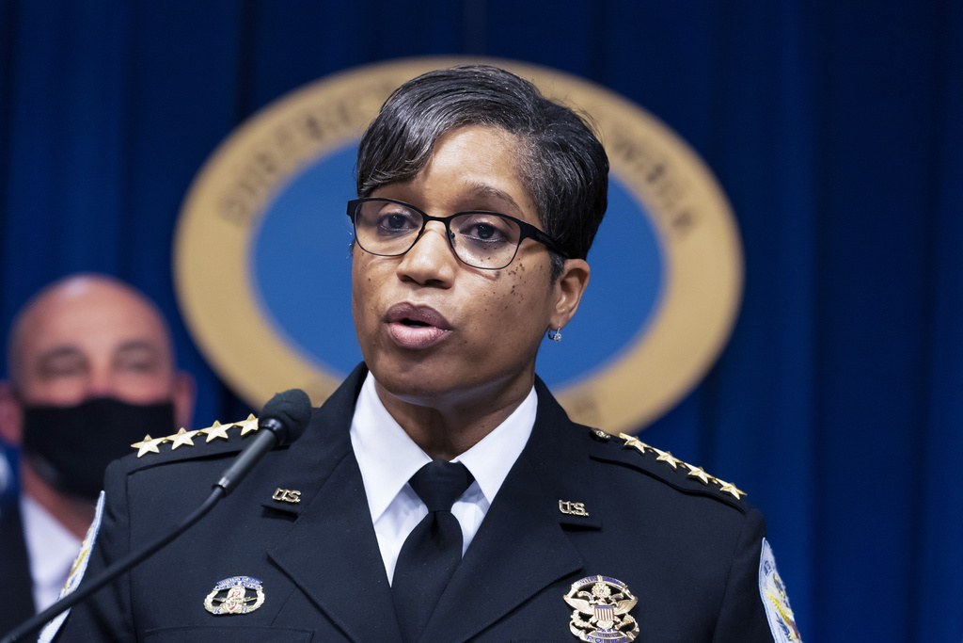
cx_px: 482
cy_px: 322
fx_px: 7170
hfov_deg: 7.7
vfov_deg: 5.1
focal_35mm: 268
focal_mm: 268
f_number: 5.6
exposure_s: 1/250
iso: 8000
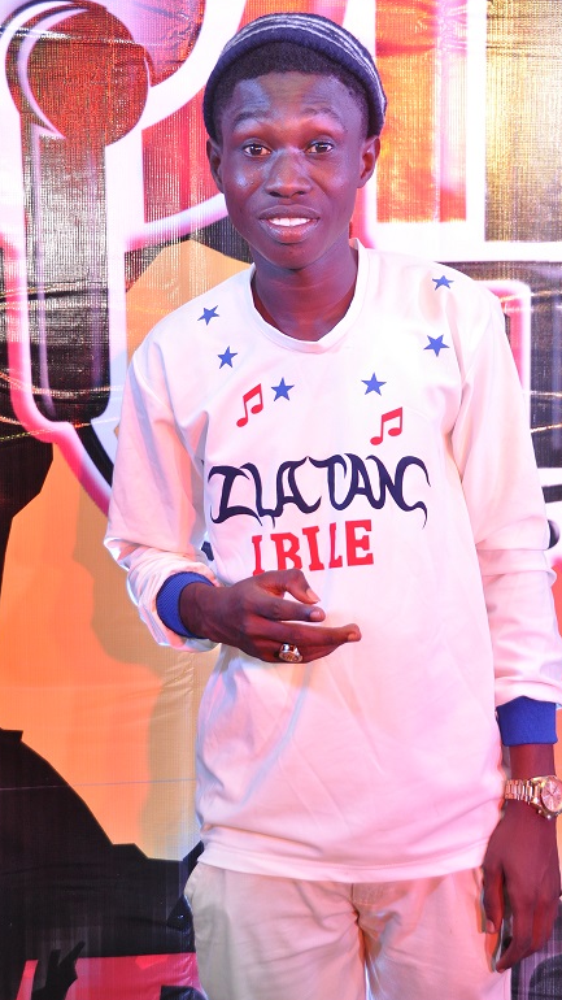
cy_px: 482
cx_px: 317
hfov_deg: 20.4
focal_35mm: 59
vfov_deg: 35.4
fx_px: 1563
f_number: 4.5
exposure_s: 1/125
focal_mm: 36
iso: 1000
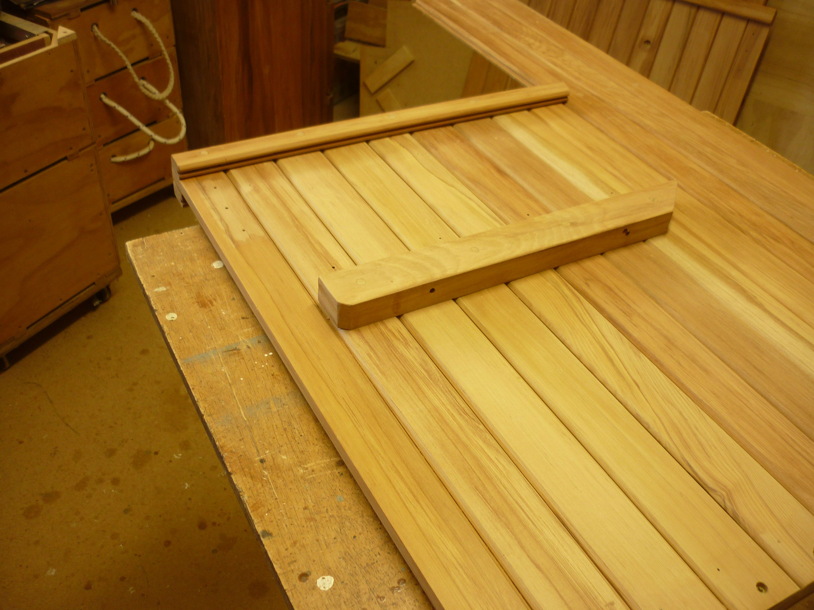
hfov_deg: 55.4
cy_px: 305
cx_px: 407
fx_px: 776
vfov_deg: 42.9
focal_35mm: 33
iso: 100
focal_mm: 5.5
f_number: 2.8
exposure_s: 1/30
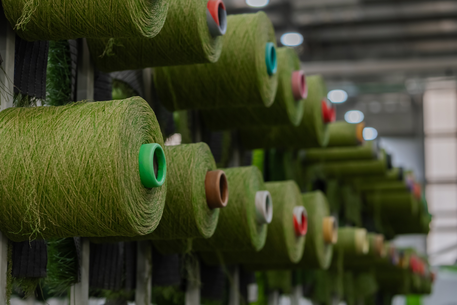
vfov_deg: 16.1
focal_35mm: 85
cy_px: 152
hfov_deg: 23.9
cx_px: 228
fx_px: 1080
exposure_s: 1/50
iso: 800
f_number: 4
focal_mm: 85
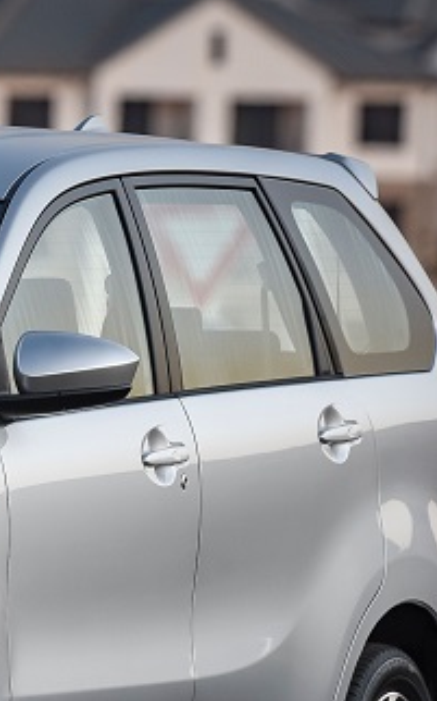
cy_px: 376
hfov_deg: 1.1
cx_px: -196
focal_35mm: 1202
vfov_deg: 1.7
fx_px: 22925
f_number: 7.1
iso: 200
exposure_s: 1/6
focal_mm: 380
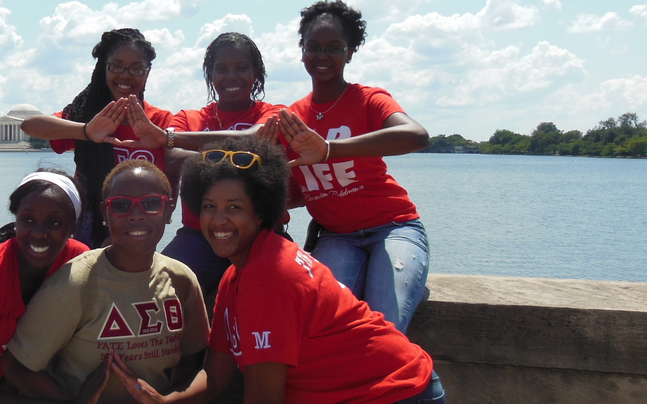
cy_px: 174
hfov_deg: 38.4
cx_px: 109
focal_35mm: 50
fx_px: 882
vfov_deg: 25.8
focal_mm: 4.5
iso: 125
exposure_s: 1/1500
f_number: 3.5
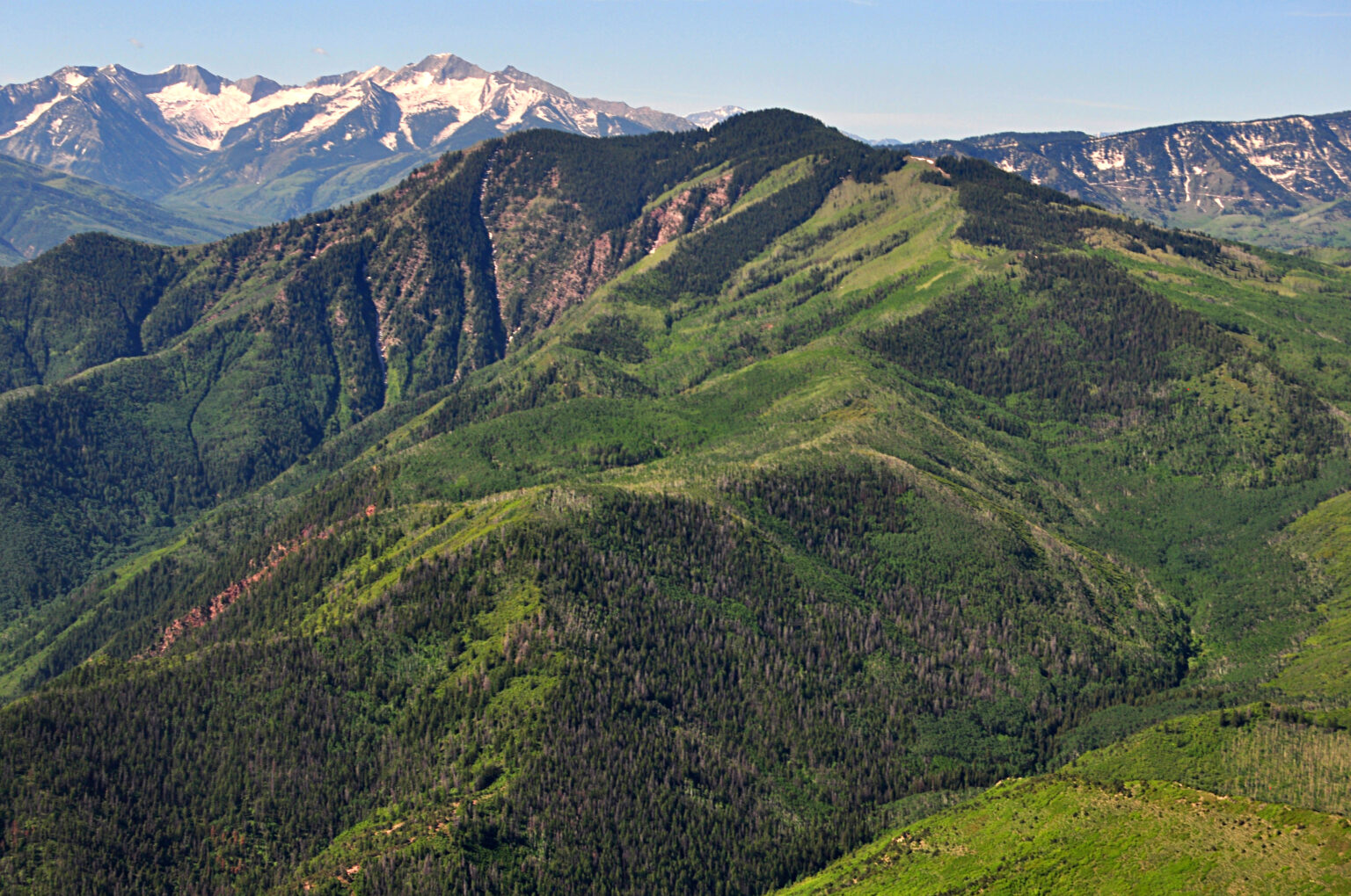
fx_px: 3092
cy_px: 448
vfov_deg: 16.5
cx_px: 676
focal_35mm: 82
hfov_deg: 24.6
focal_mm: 55
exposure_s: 1/320
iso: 200
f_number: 10
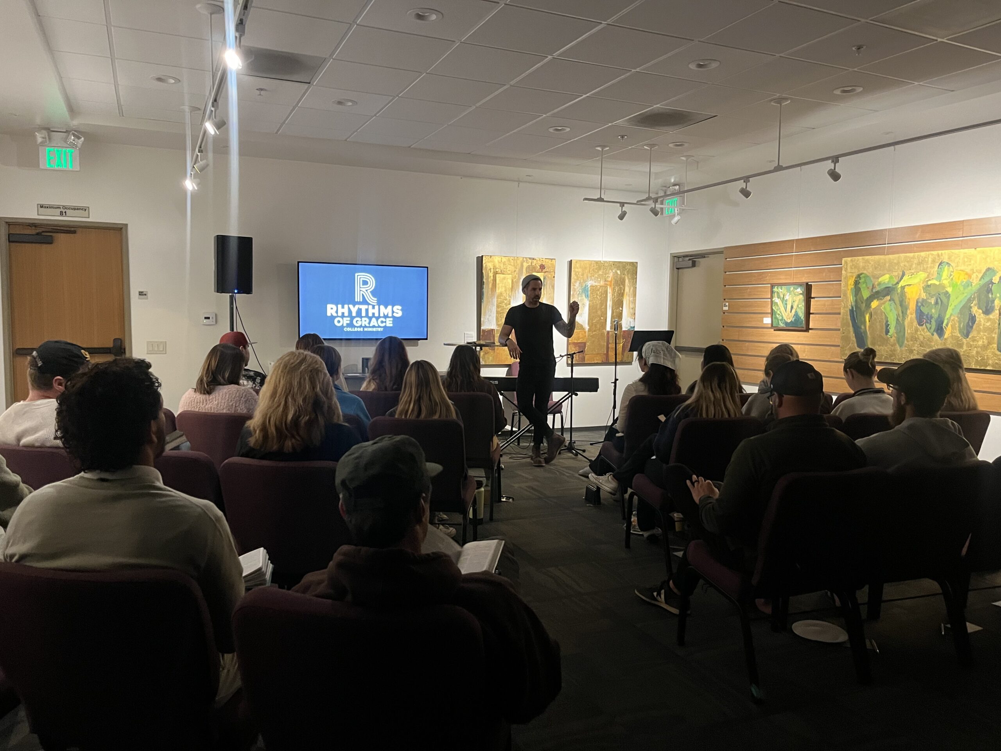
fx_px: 752
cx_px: 500
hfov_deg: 67.3
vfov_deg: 53.1
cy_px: 376
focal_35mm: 26
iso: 500
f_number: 1.6
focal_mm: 5.1
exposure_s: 1/40
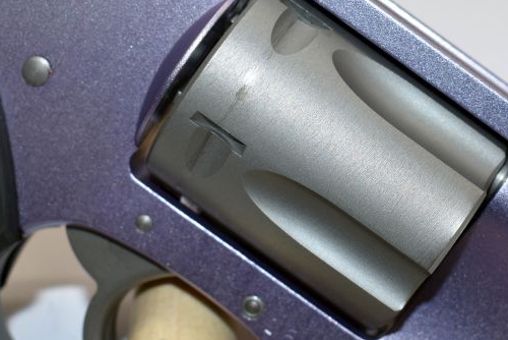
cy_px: 132
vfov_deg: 15.9
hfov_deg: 23.4
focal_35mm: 86
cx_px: 368
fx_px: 1214
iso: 450
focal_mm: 28
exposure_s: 1/125
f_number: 5.6
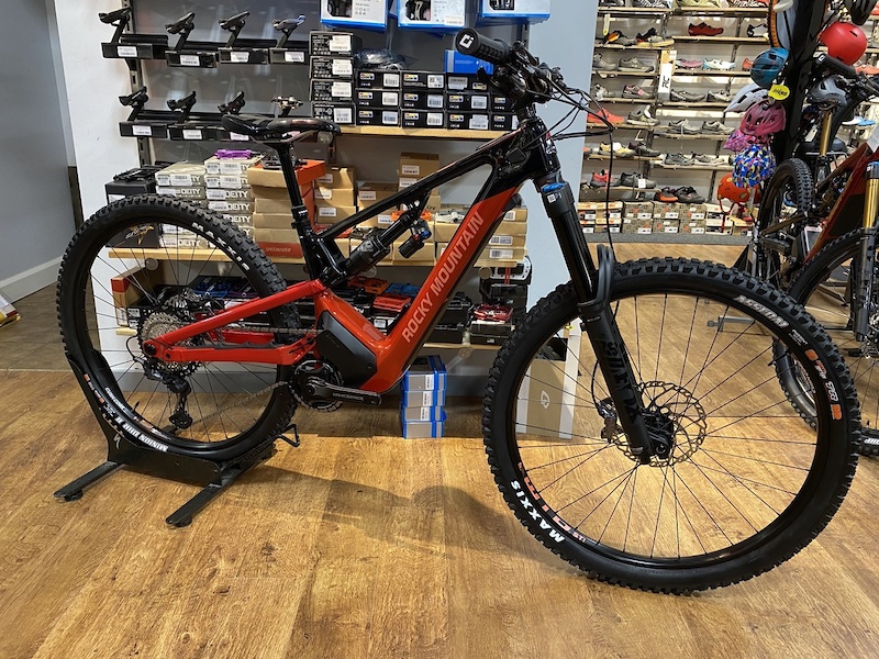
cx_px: 440
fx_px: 660
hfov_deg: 67.3
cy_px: 330
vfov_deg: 53.1
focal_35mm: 26
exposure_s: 1/60
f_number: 1.8
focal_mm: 4.25
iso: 160
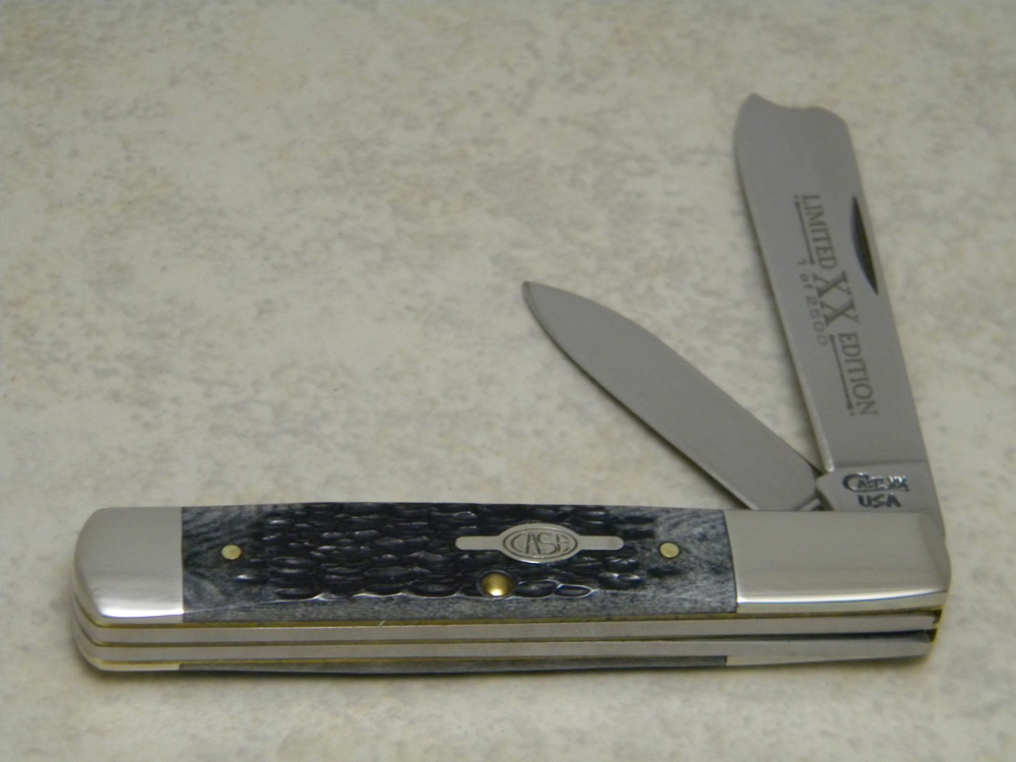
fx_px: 3082
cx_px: 508
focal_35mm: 105
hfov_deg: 18.7
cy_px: 381
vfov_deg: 14.1
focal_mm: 19
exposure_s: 1/22.2
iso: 400
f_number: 4.7
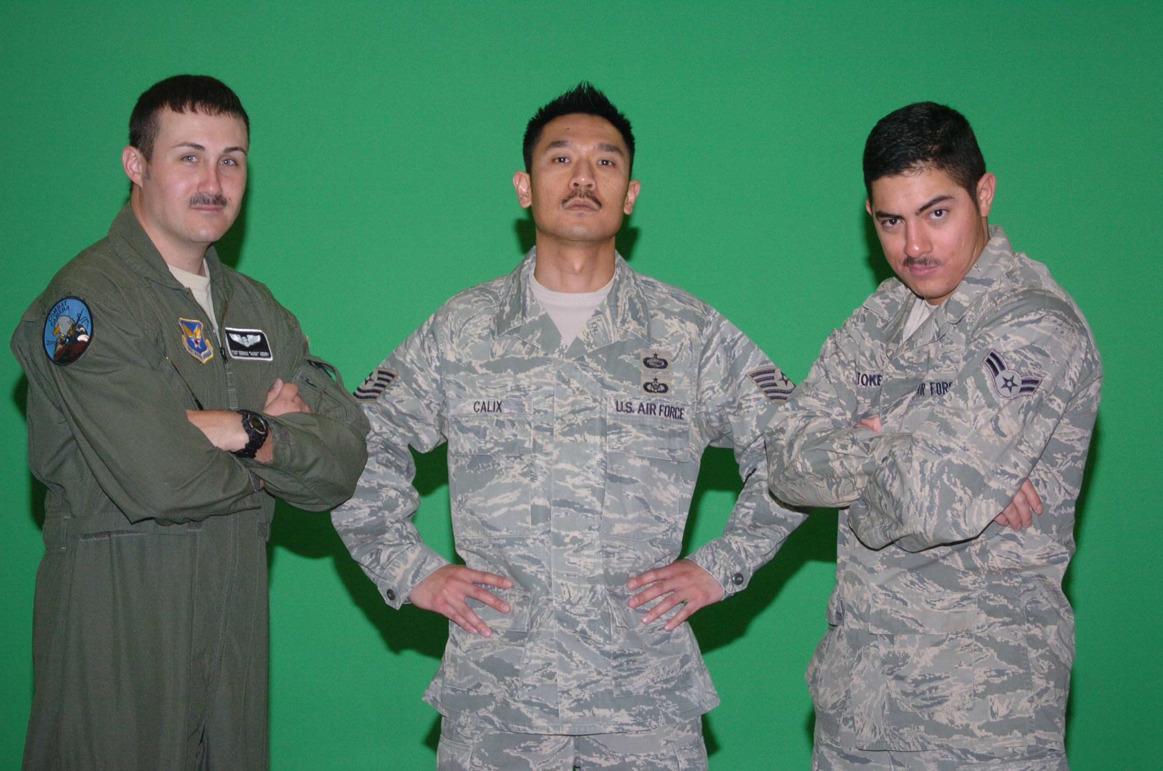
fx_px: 2998
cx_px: 582
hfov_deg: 22.0
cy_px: 386
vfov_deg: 14.6
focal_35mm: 93
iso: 500
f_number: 5
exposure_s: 1/60
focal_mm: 62
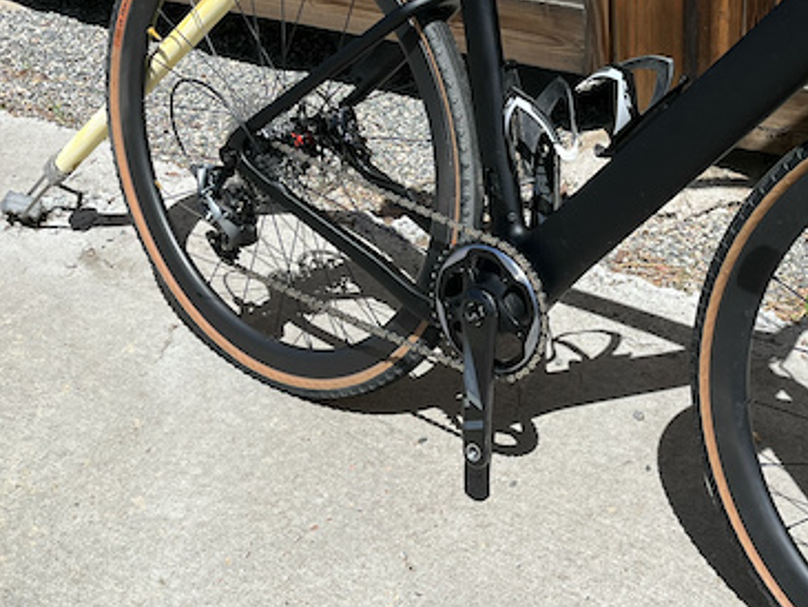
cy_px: 210
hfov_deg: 33.3
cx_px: 580
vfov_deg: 25.6
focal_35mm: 57
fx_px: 1331
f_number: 1.6
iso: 50
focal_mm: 5.1
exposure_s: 1/4016
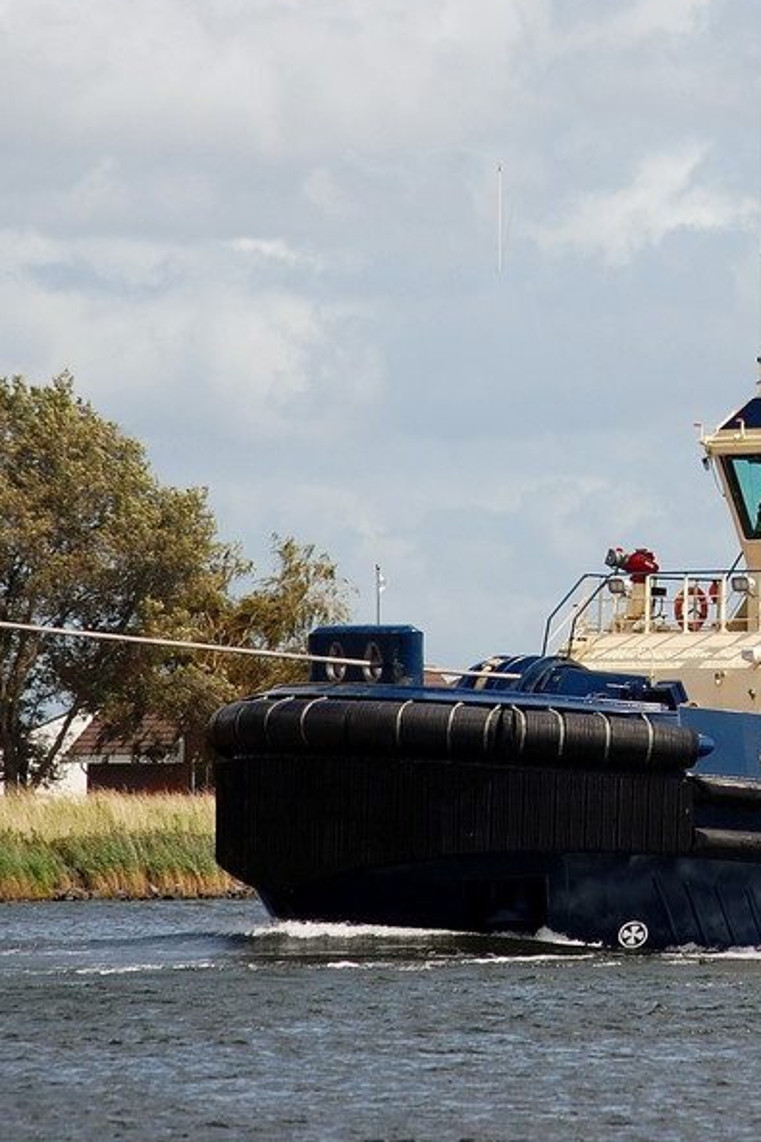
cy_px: 404
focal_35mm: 380
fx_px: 12056
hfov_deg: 3.6
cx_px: 974
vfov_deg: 5.4
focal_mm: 125
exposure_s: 1/800
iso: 200
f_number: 7.1
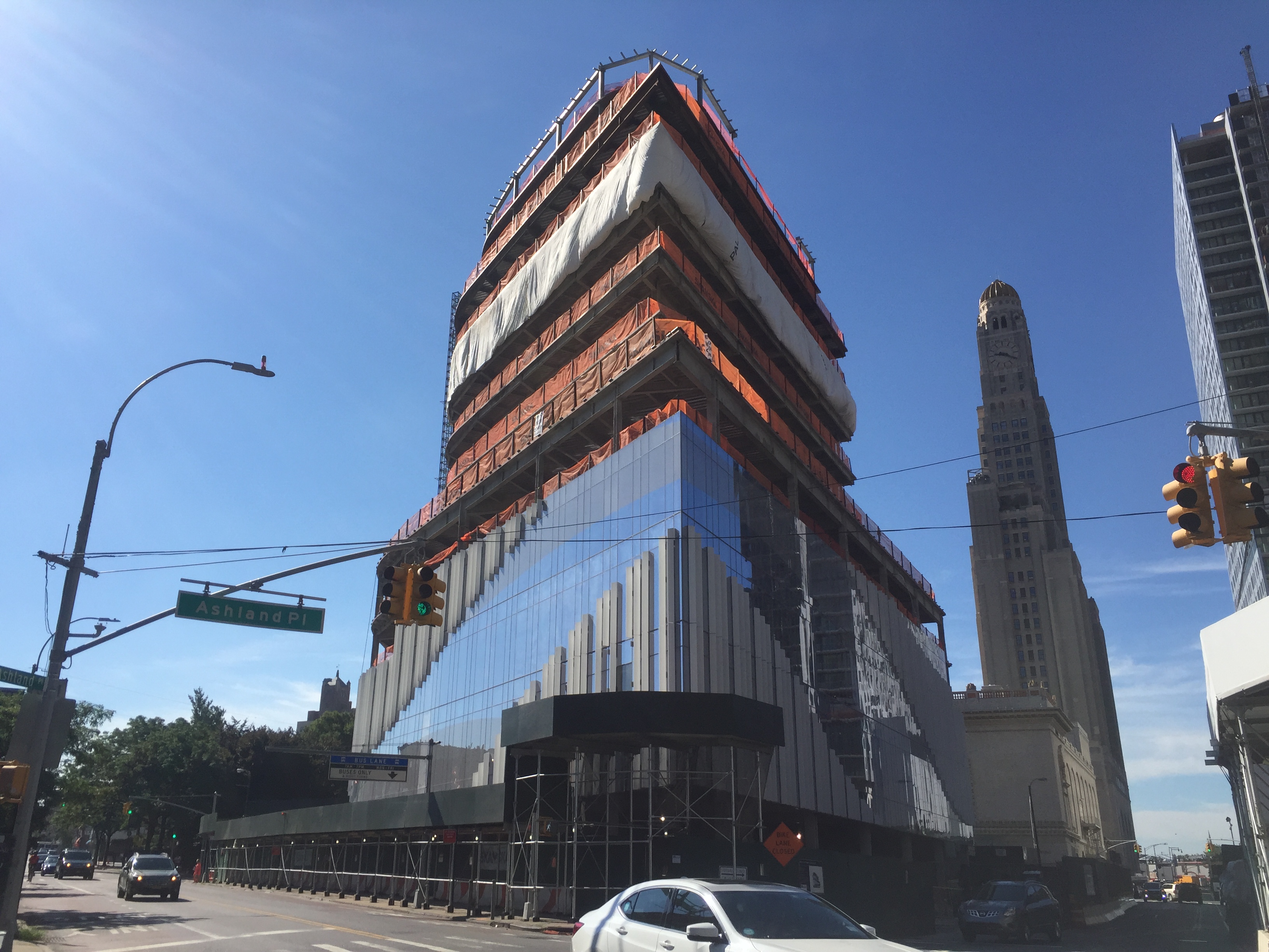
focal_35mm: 29
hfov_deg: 61.7
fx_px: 1063
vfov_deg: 48.2
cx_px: 634
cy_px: 476
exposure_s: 1/2825
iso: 32
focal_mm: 4.15
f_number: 2.2
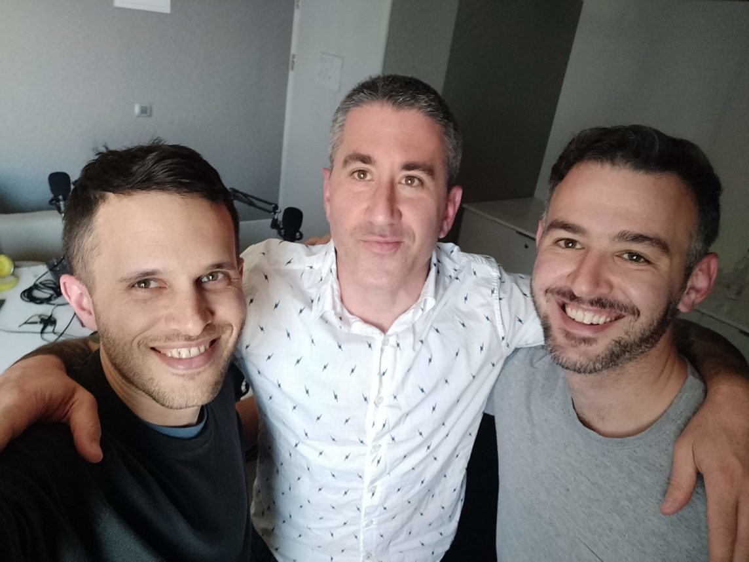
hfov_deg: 81.7
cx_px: 374
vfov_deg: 66.0
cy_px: 281
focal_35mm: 20
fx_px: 433
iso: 500
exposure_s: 1/33
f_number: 2
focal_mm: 3.52
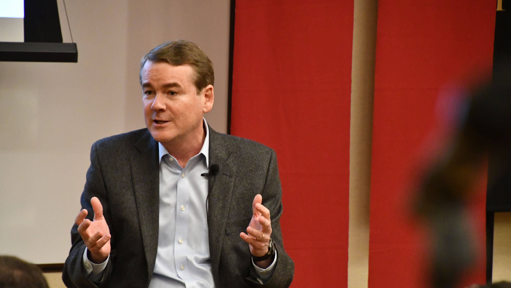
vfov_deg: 4.4
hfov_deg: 7.8
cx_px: 256
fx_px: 3726
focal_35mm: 275
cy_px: 157
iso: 5600
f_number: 6
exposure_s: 1/125
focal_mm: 175
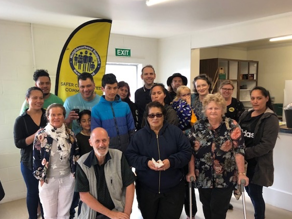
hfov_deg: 56.7
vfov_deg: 44.1
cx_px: 133
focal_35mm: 32
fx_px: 270
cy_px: 120
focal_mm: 3.99
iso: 32
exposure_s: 1/25
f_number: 1.8
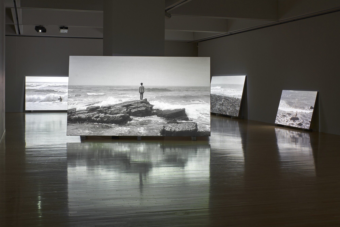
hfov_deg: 39.6
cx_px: 170
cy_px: 114
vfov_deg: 27.0
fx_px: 472
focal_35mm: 50
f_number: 11
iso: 100
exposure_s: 10
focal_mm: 50
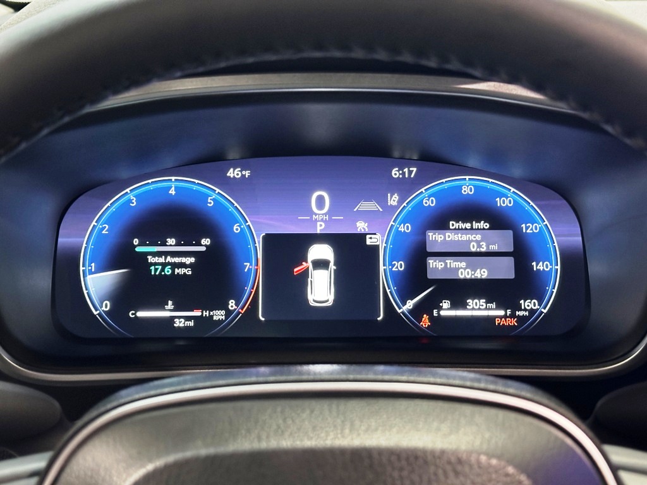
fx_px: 897
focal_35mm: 48
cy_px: 242
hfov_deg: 39.7
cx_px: 324
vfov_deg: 30.3
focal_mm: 6.86
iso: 500
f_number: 1.78
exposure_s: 1/30
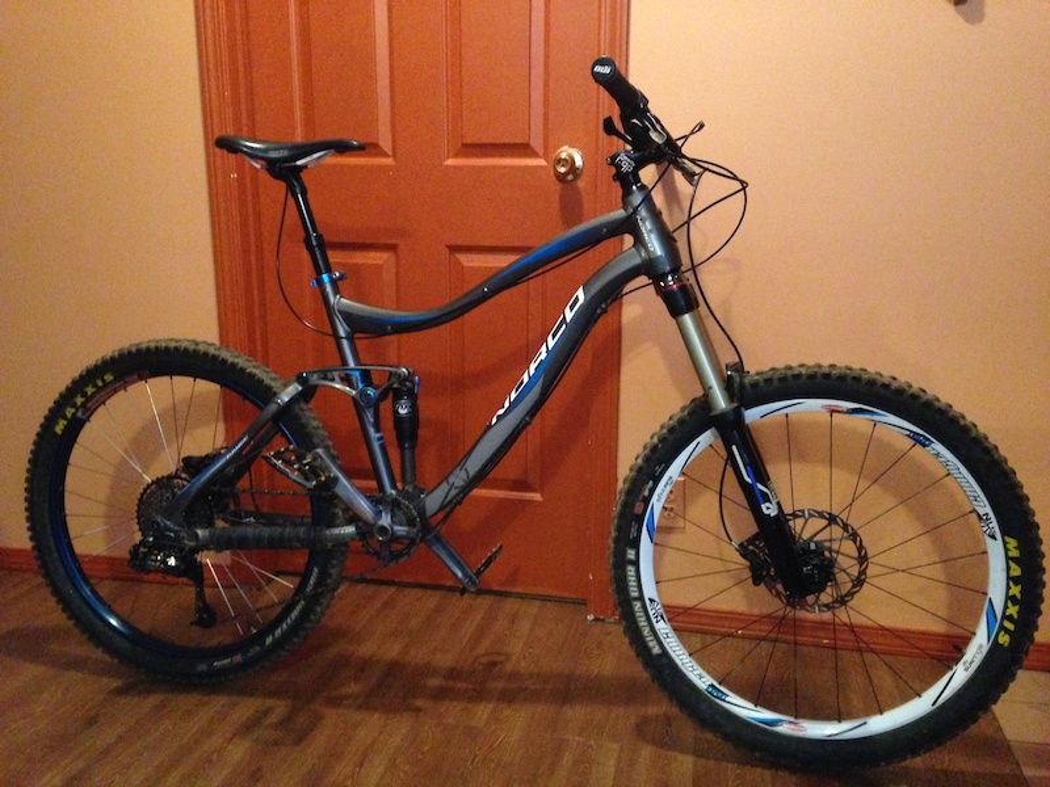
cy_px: 394
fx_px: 1001
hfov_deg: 55.4
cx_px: 525
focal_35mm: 33
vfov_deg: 42.9
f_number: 2.4
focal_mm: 4.12
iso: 800
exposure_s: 1/15
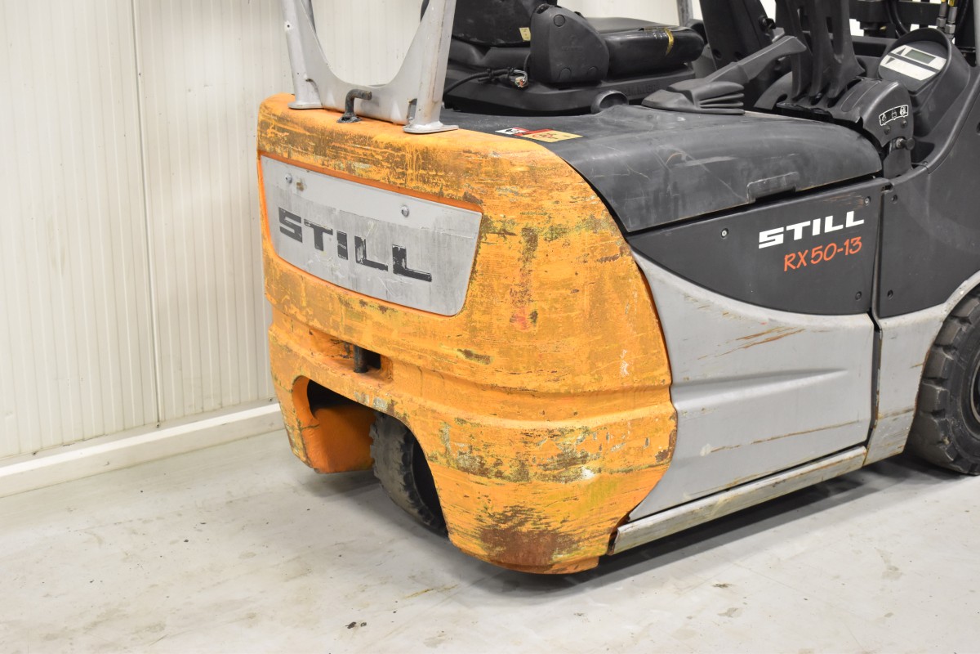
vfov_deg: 23.8
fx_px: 1552
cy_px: 327
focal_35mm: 57
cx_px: 490
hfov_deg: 35.1
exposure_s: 1/30
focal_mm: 38
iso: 1600
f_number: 4.8
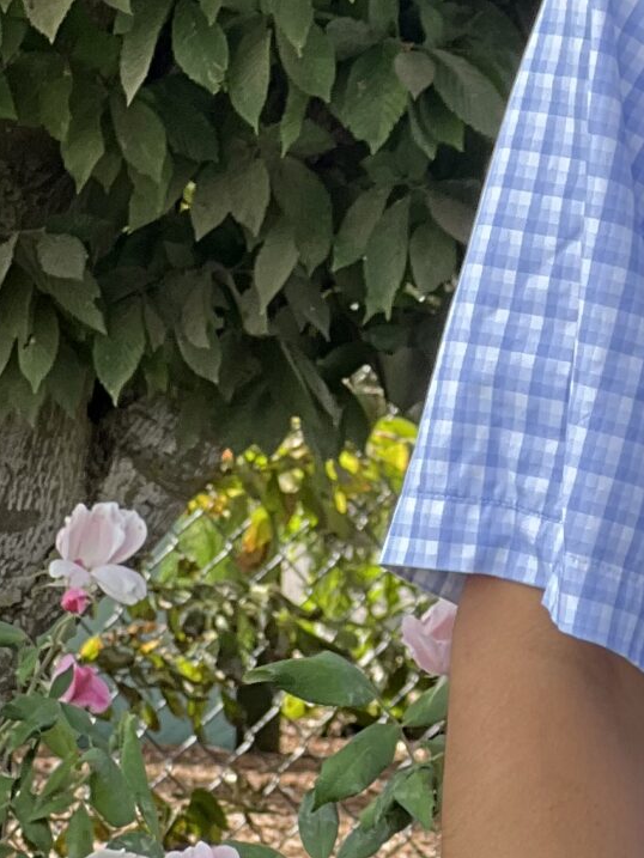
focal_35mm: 275
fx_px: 6819
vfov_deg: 7.2
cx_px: 1142
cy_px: 55
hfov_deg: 5.3
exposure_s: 1/121
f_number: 2.8
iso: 25
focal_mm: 9
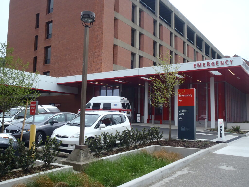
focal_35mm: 34
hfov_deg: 54.0
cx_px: 124
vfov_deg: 41.8
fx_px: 245
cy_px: 94
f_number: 13
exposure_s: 1/60
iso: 125
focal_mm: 6.07
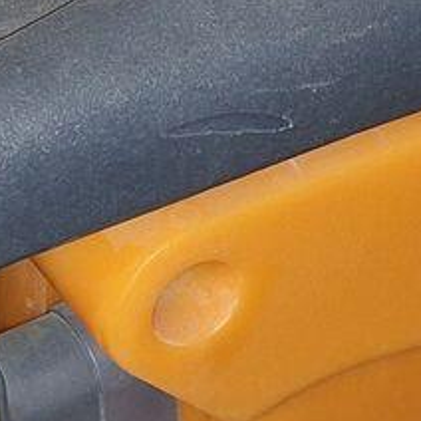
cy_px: 158
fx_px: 1981
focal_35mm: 144
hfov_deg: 12.1
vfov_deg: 12.1
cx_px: 68
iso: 200
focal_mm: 5.54
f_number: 1.8
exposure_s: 1/50
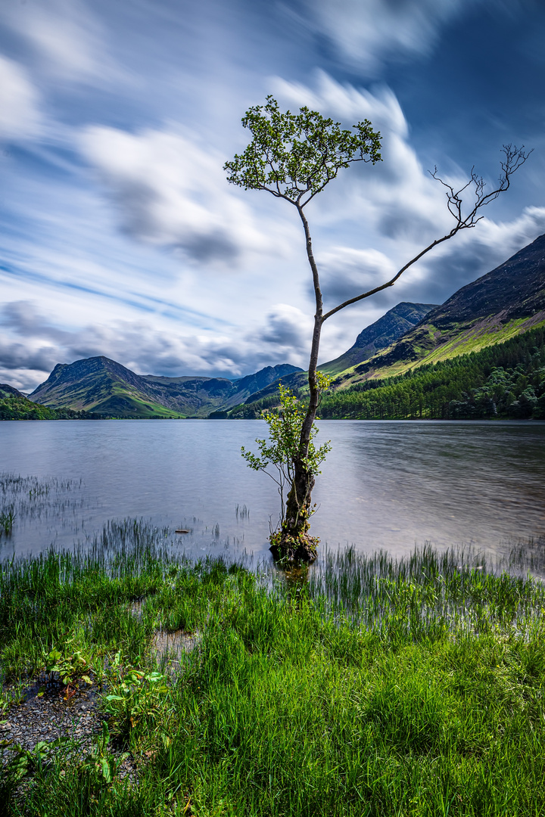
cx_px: 272
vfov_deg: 93.3
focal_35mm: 17
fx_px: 386
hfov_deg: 70.4
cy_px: 408
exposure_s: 15
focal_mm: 17
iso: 100
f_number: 8
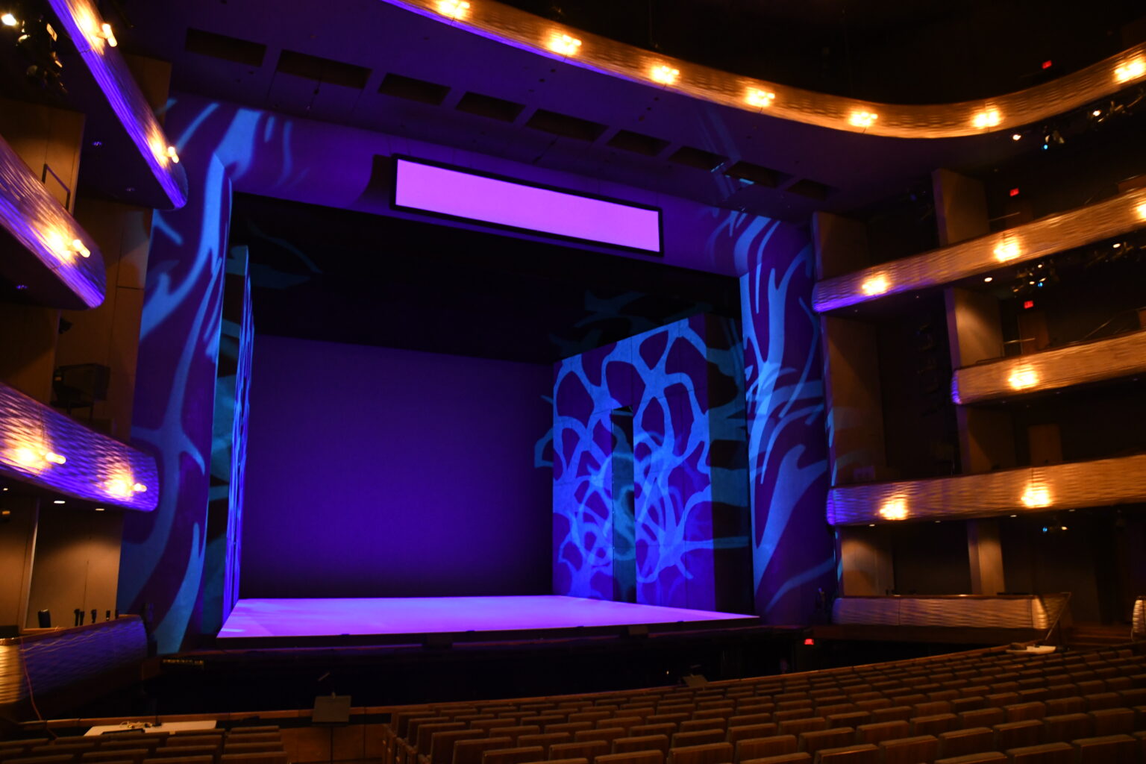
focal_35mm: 27
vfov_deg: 47.9
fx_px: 859
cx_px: 573
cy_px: 382
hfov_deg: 67.4
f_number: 3.5
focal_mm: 18
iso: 2800
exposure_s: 1/30
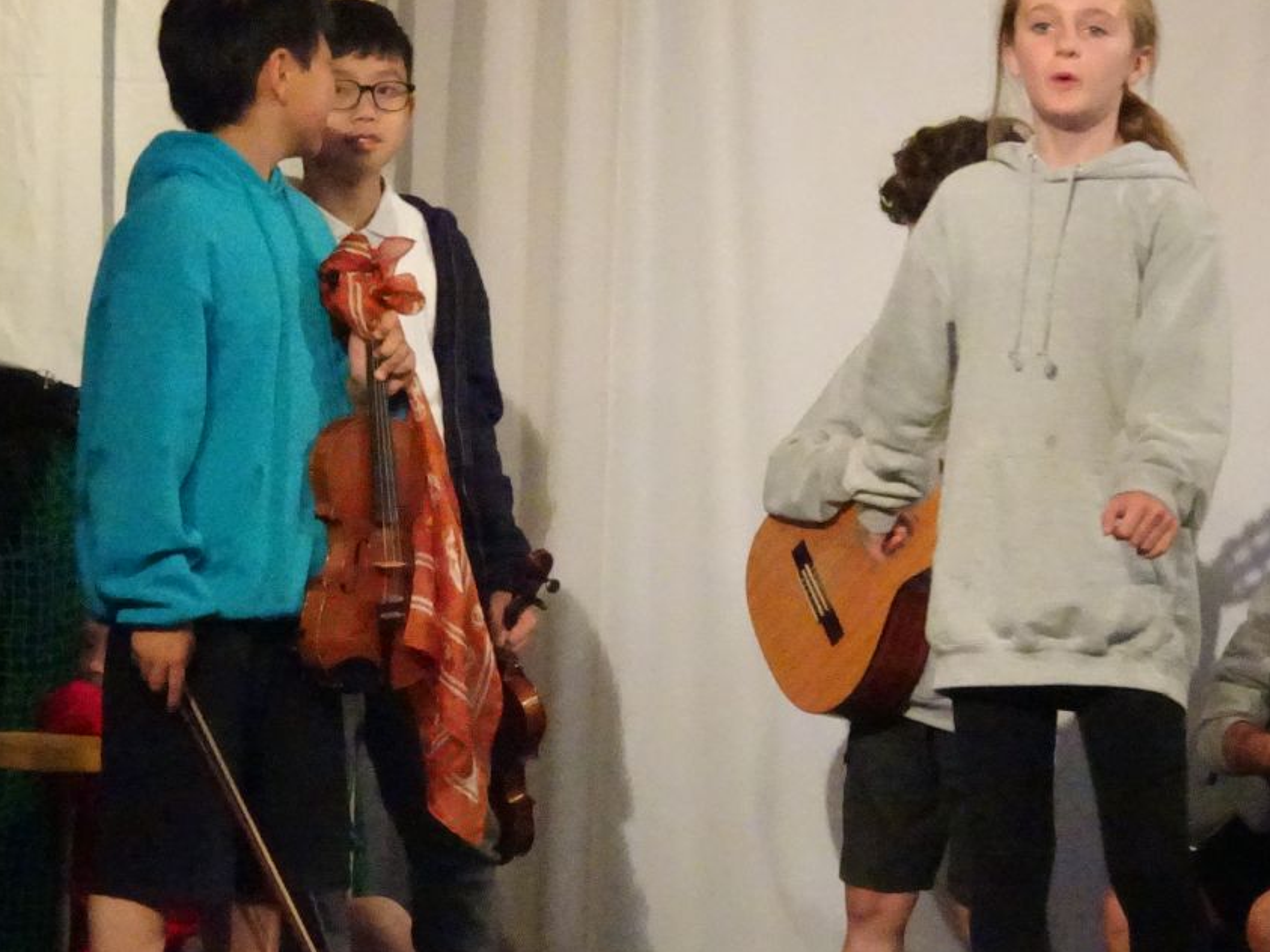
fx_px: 7960
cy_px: 494
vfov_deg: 6.8
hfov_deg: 9.1
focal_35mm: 217
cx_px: 550
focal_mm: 21.66
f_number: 5.6
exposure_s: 1/100
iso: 3200
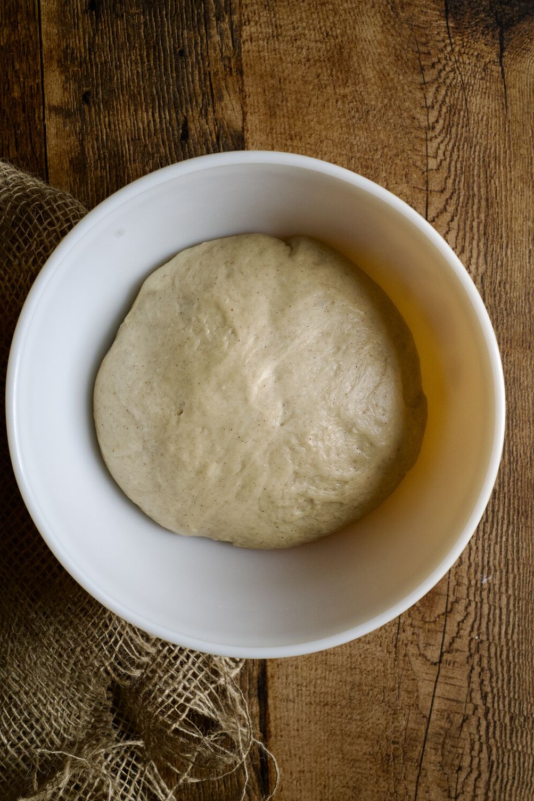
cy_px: 398
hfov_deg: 26.5
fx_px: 1135
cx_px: 266
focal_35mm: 51
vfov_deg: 38.9
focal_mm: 50
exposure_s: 1/60
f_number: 8
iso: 1100
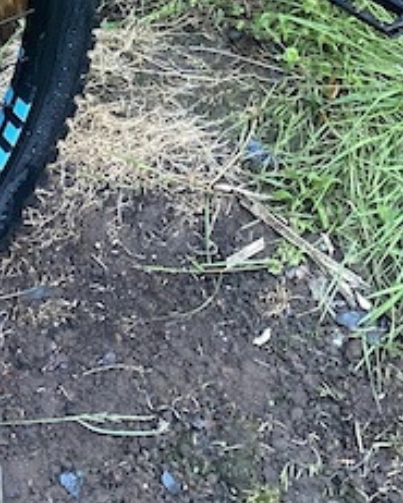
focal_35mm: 88
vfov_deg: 19.0
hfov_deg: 17.3
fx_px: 1311
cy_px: -261
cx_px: 83
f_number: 1.8
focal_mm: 4.25
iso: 640
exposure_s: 1/33
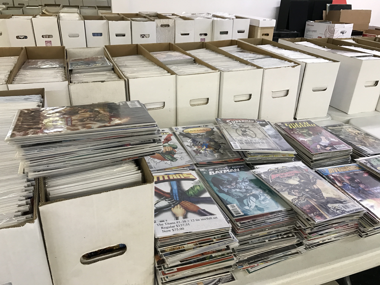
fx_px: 307
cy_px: 142
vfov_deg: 49.7
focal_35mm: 28
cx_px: 190
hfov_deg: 63.4
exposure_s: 1/24
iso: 40
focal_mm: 3.99
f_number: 1.8
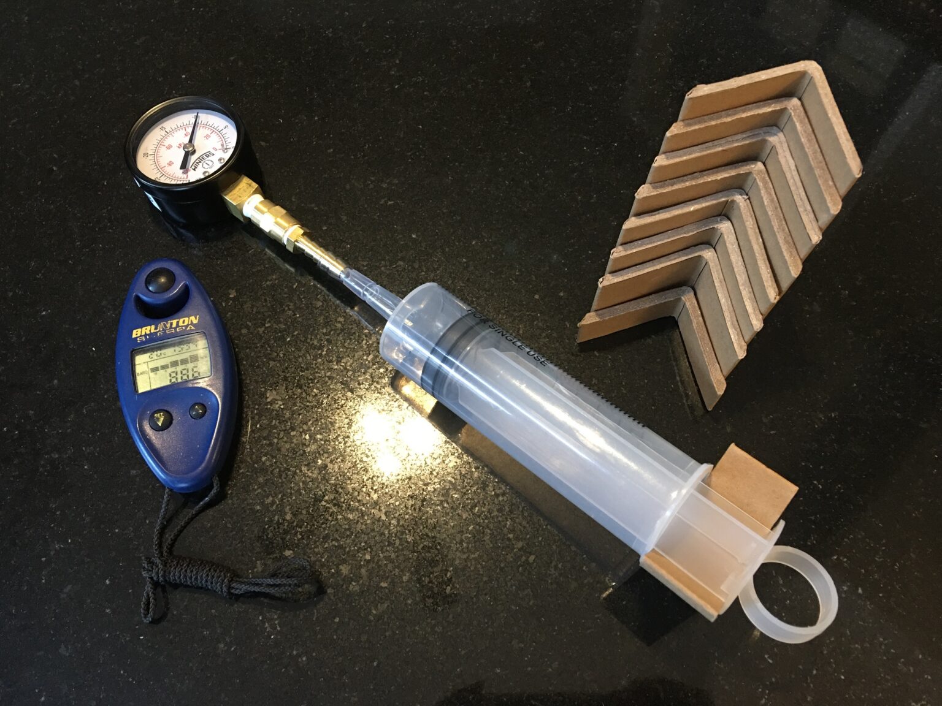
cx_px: 471
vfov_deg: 48.2
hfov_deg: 61.7
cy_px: 353
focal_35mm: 29
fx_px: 789
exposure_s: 1/4
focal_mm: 4.15
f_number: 2.2
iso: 50
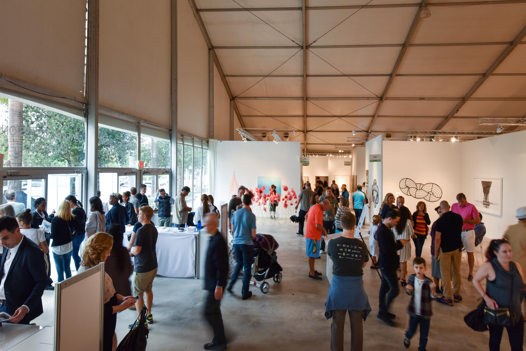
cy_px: 176
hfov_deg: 76.1
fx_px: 336
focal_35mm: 23
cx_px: 263
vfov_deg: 55.1
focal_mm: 23
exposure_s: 1/15
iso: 640
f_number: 11
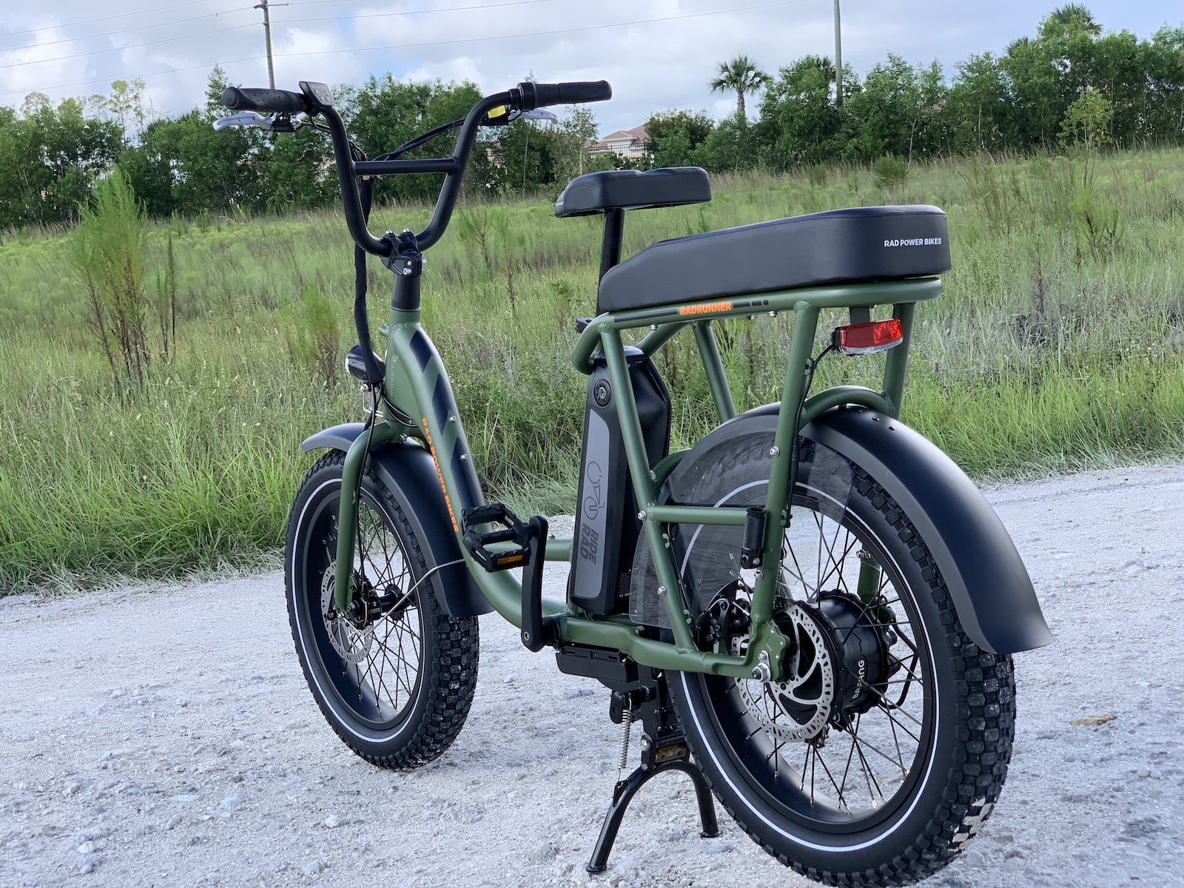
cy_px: 444
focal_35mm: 52
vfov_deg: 28.0
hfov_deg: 36.8
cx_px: 592
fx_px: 1779
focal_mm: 6
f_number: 2.4
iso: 16
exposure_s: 1/358
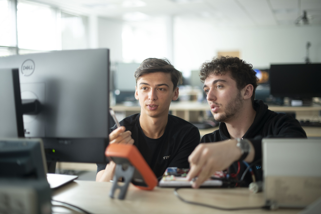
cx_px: 160
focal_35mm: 50
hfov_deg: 39.6
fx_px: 446
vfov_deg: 27.0
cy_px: 107
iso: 640
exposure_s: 1/100
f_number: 1.8
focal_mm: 50
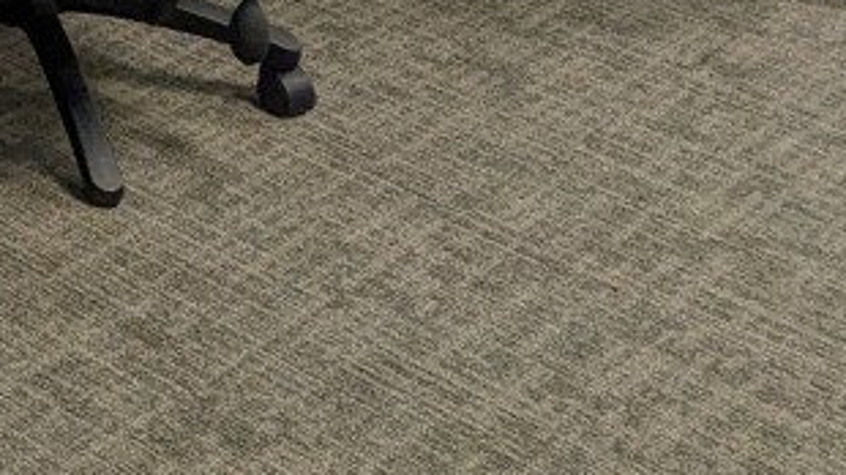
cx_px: -741
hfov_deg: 16.9
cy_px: -639
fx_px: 2265
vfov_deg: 10.4
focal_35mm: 101
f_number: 1.85
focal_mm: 6.81
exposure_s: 1/100
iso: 54
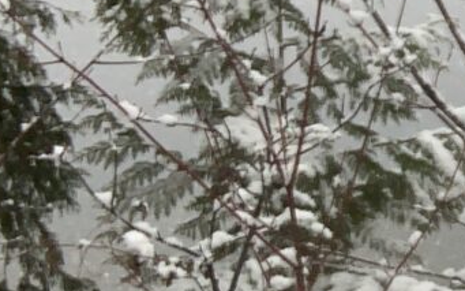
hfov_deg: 12.2
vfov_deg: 8.6
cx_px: 919
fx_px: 1939
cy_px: 175
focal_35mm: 153
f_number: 2.2
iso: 40
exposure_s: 1/121
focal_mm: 2.87
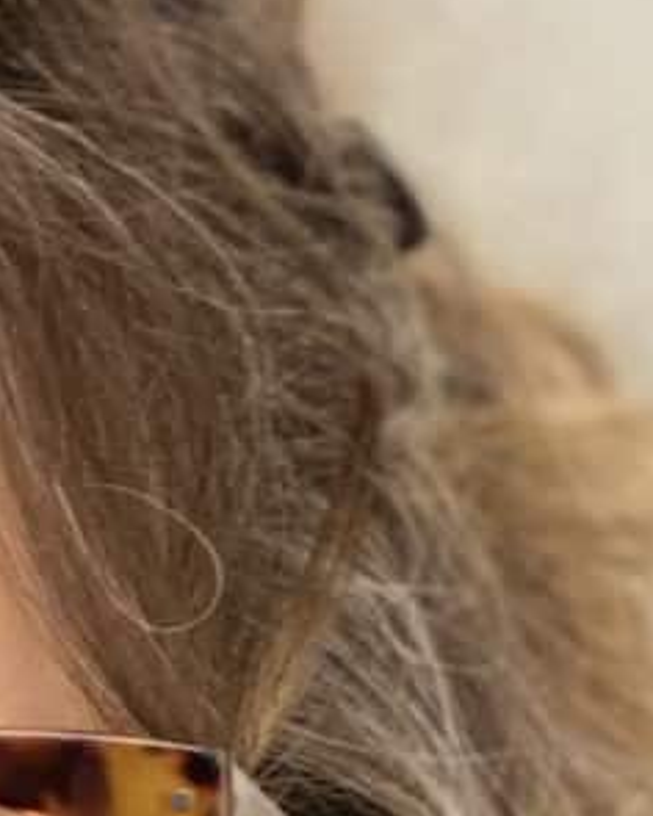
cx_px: -493
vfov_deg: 5.4
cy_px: 1571
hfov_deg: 4.4
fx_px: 8504
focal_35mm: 352
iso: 125
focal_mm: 6
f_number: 2
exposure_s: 1/40
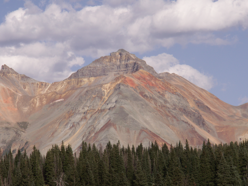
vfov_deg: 7.9
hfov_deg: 10.5
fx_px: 1347
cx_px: 124
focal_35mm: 188
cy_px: 93
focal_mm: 30.72
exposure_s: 1/250
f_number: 8
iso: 50
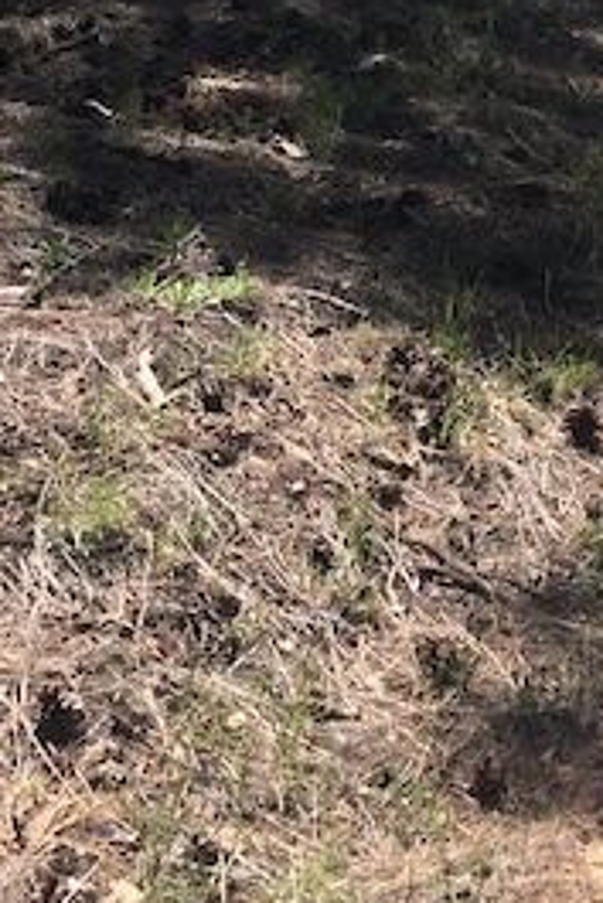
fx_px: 2283
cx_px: 852
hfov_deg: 14.2
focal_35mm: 91
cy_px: -198
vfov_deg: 20.8
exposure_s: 1/1140
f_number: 2.2
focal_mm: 4.15
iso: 32
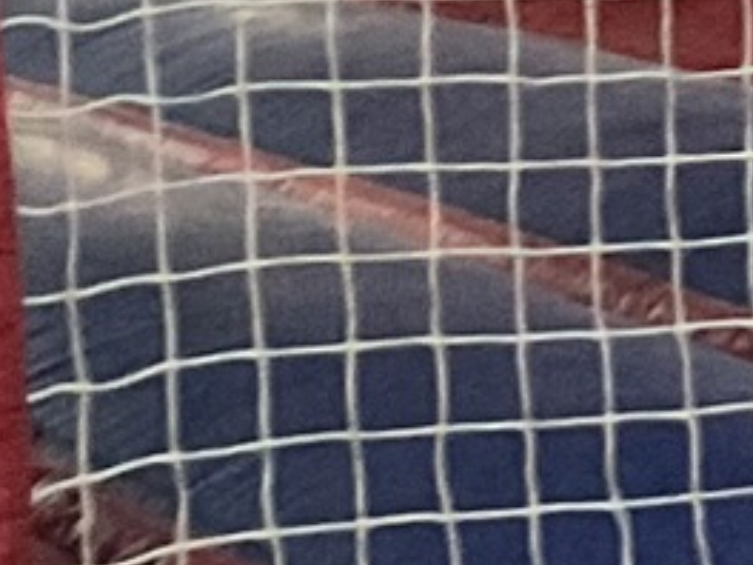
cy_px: -585
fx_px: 4894
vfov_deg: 6.4
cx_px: 1127
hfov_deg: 8.6
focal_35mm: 225
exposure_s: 1/30
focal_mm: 3
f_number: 1.8
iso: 500
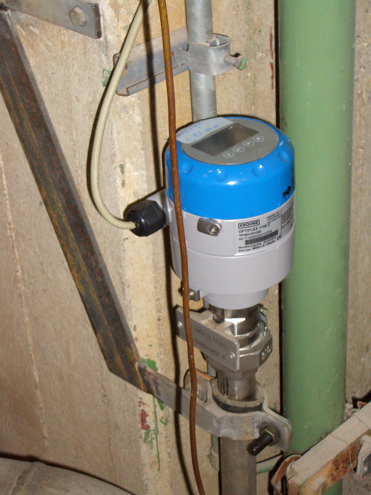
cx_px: 186
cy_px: 248
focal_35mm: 74
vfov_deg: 26.3
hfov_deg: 19.9
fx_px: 1057
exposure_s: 1/60
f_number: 3.9
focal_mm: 12.2
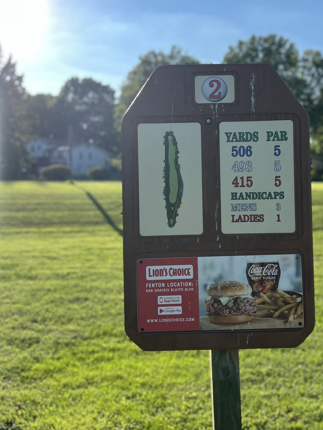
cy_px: 189
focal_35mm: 37
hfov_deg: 38.5
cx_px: 199
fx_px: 460
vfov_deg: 50.0
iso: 50
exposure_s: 1/1575
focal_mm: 5.7
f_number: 1.5
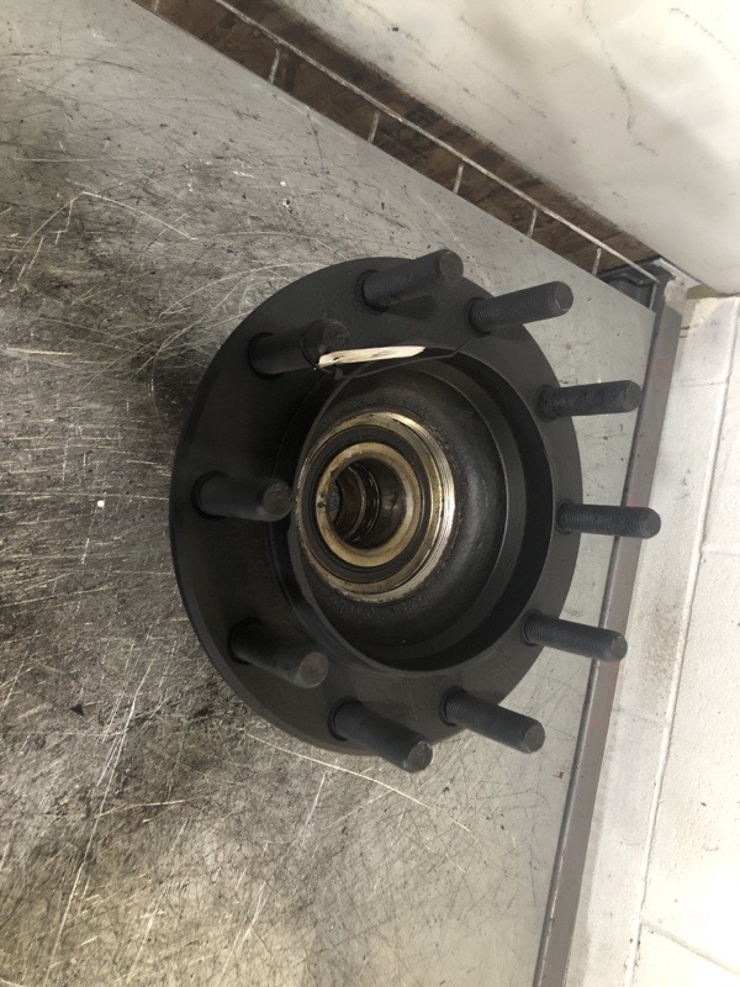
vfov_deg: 63.4
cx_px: 370
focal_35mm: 28
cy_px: 494
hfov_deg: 49.7
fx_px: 798
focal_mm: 3.99
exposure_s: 1/9
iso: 100
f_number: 1.8
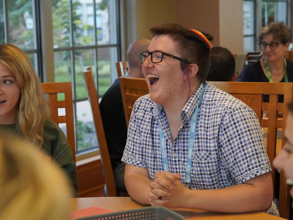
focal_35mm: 82
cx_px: 158
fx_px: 694
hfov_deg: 23.8
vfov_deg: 18.0
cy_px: 110
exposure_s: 1/160
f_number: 4
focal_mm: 50
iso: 5000
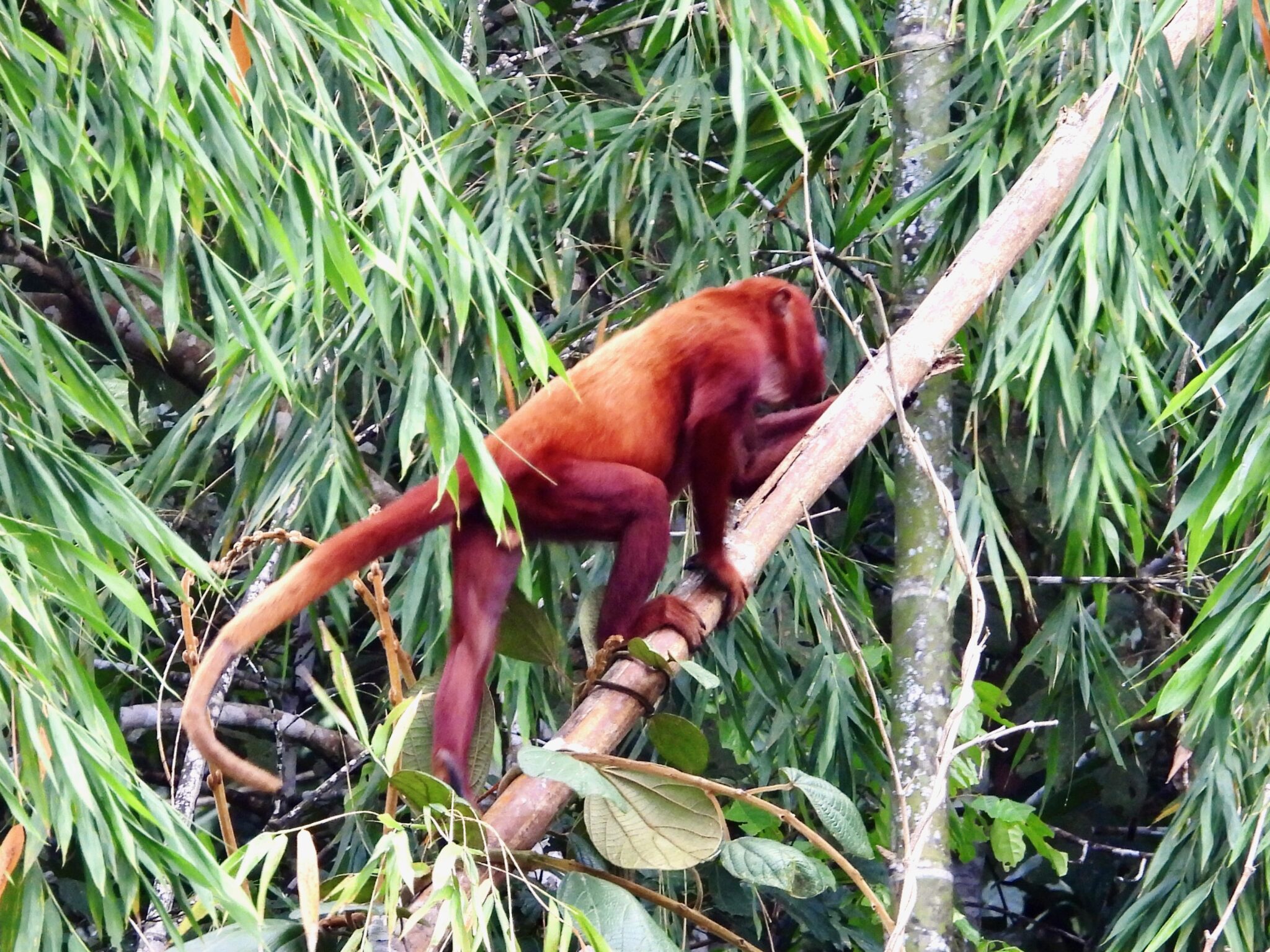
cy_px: 476
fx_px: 23847
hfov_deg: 3.1
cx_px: 635
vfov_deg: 2.3
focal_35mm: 650
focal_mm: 116
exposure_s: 1/60
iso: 400
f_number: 5.6
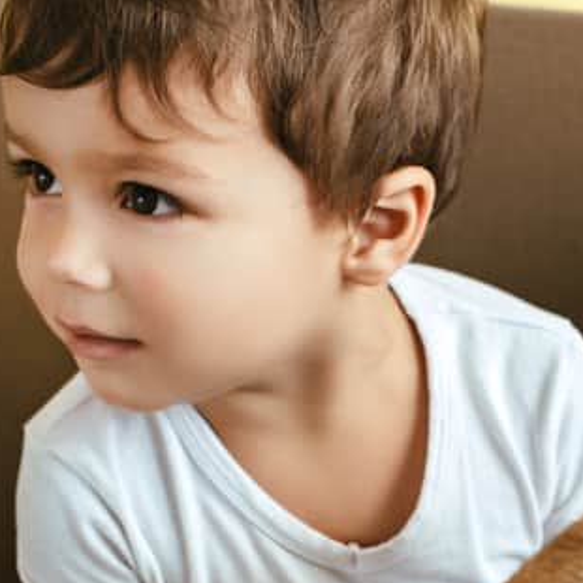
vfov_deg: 12.5
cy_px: 667
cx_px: 403
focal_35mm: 137
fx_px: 2610
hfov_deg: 12.7
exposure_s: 1/320
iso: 400
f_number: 3.5
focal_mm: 50
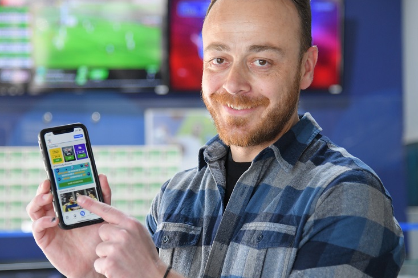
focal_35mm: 116
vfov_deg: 11.8
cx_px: 179
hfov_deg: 17.6
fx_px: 1346
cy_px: 133
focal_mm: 85
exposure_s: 1/400
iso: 2000
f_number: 4
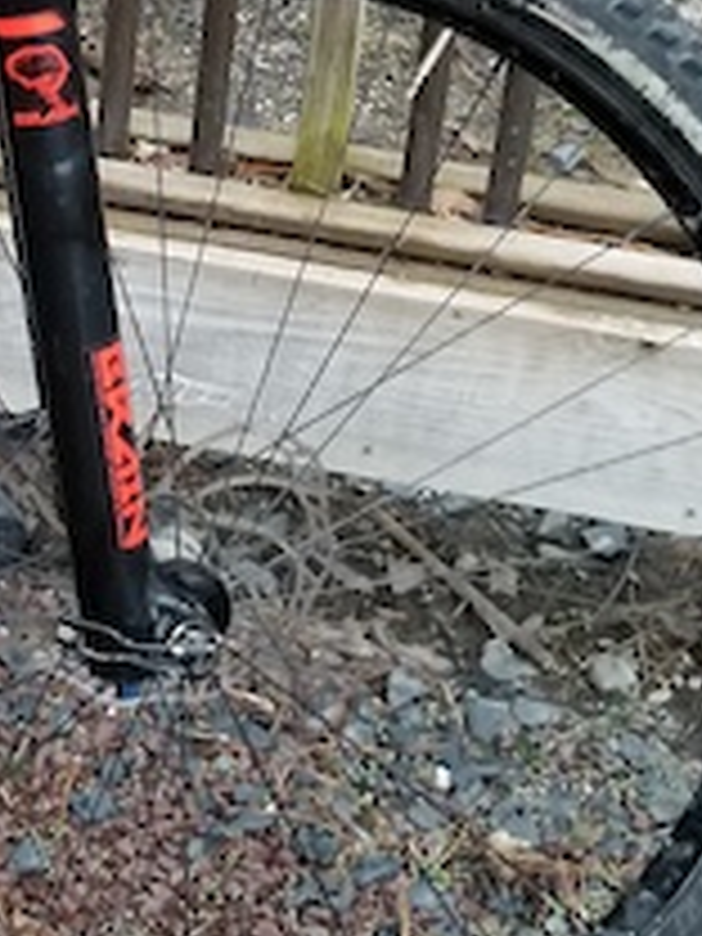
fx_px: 2704
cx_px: 148
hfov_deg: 14.7
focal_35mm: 100
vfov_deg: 19.3
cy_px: 108
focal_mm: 4.25
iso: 125
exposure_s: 1/50
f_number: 1.7
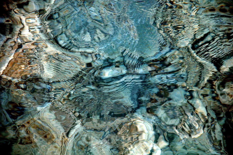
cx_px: 116
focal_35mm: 158
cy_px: 78
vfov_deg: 8.7
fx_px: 1018
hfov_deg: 13.1
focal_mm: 105
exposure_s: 1/250
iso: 200
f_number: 5.6
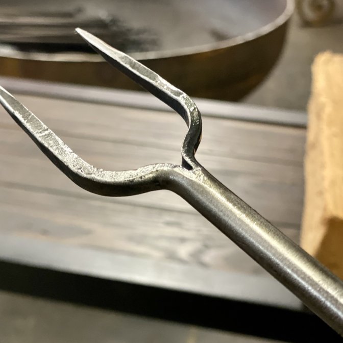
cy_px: 179
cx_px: 131
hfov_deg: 24.6
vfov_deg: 24.7
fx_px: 785
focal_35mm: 70
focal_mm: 6
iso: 160
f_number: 2
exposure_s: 1/40
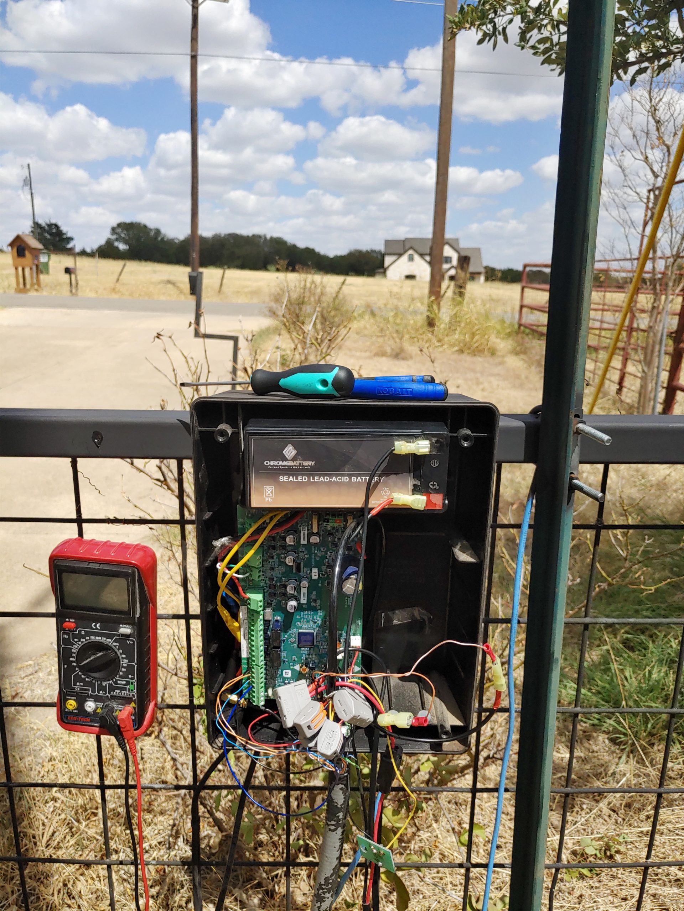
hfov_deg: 53.1
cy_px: 456
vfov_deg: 67.3
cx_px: 342
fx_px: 685
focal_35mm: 26
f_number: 1.8
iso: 100
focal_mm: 4.36
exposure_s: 1/5000
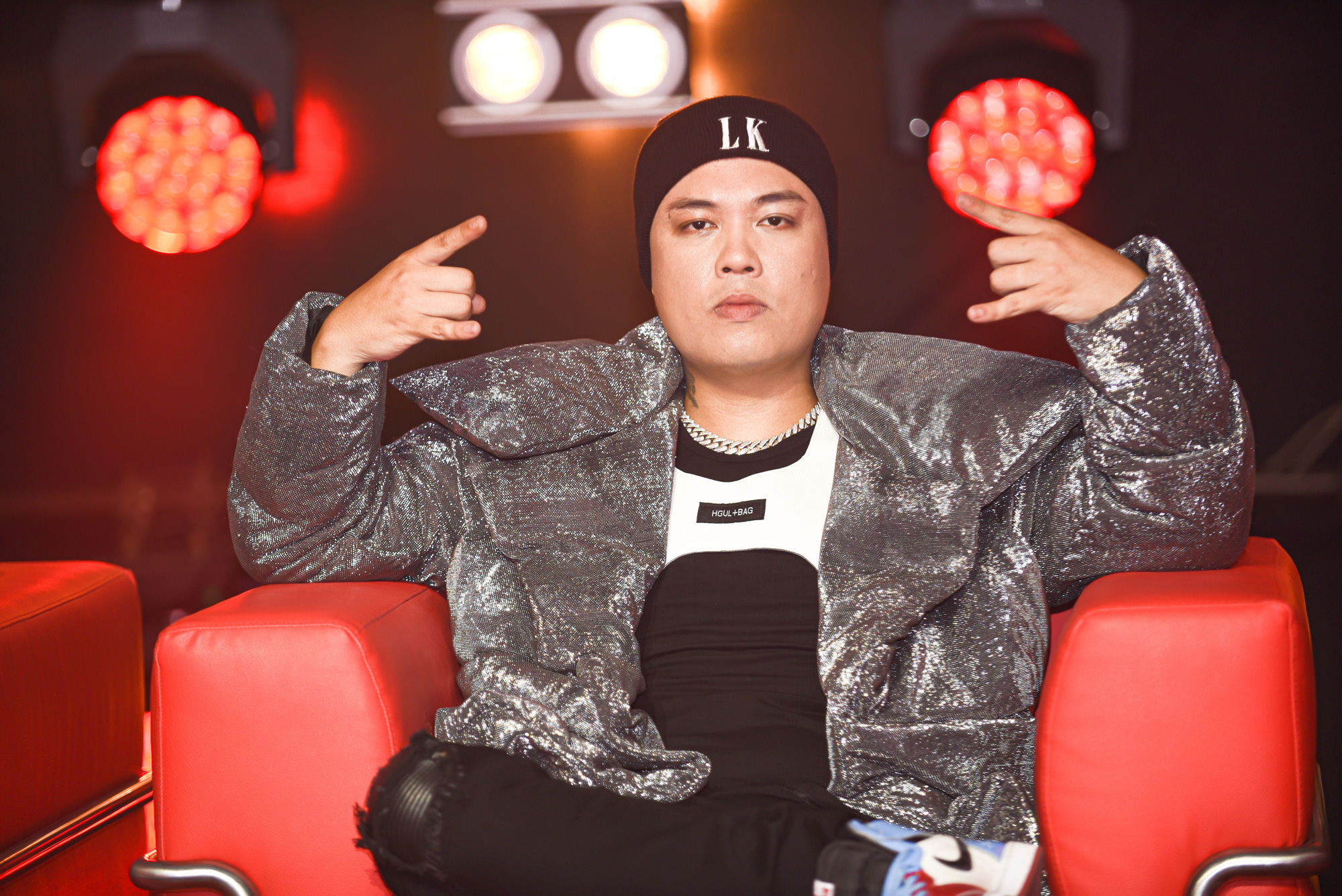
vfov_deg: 9.2
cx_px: 671
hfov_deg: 13.7
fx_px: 5593
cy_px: 448
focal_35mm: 150
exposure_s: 1/200
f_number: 2.8
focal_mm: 150
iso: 400
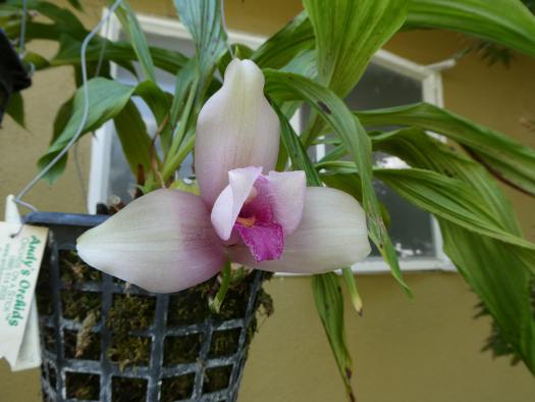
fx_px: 371
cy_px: 201
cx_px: 268
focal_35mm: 24
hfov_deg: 71.6
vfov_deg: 56.8
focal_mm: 4.3
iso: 100
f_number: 3.3
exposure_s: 1/60
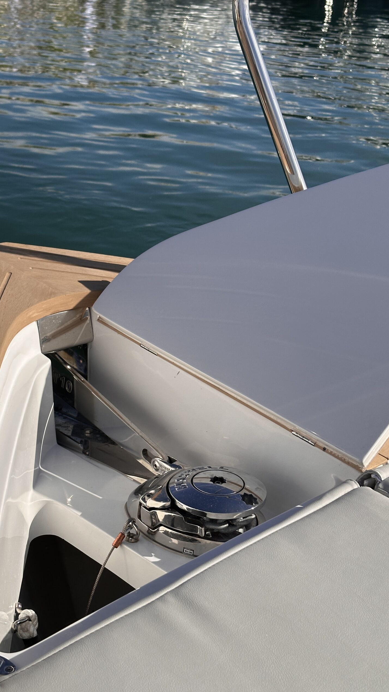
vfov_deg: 39.2
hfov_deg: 22.6
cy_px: 346
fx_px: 972
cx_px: 152
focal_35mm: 53
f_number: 1.78
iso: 64
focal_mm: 6.86
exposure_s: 1/6623
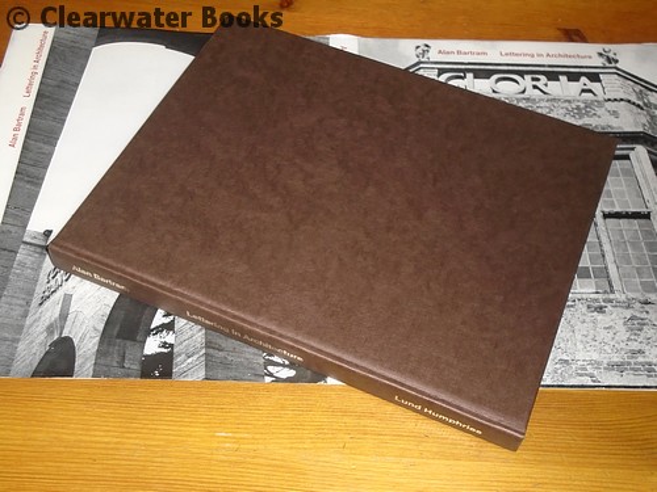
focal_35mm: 49
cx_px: 328
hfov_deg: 38.9
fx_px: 930
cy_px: 246
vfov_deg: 29.7
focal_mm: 8.7
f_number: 4.5
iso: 320
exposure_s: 1/30
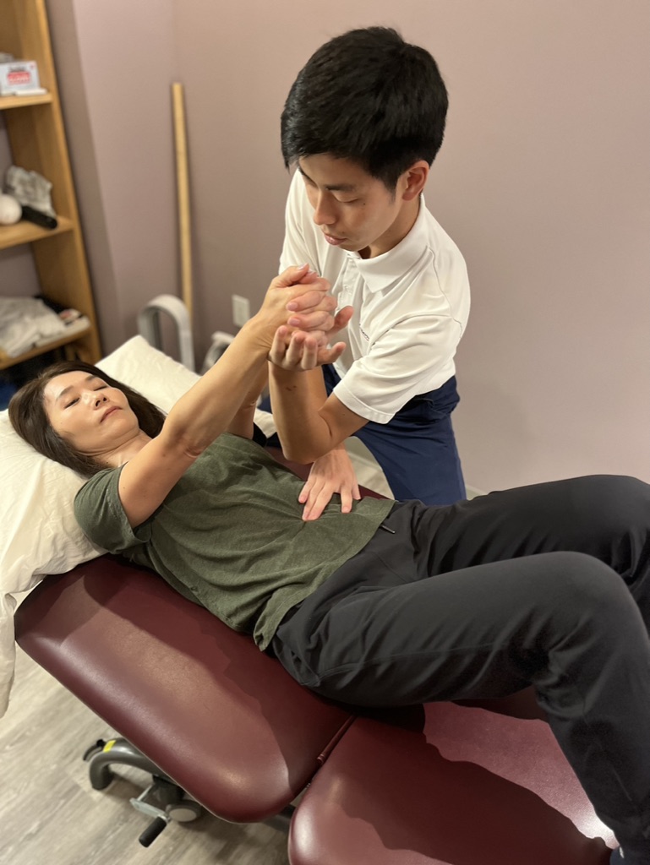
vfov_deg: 67.3
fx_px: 650
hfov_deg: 53.1
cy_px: 432
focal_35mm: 26
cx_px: 325
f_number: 1.6
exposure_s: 1/40
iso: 500
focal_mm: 5.1
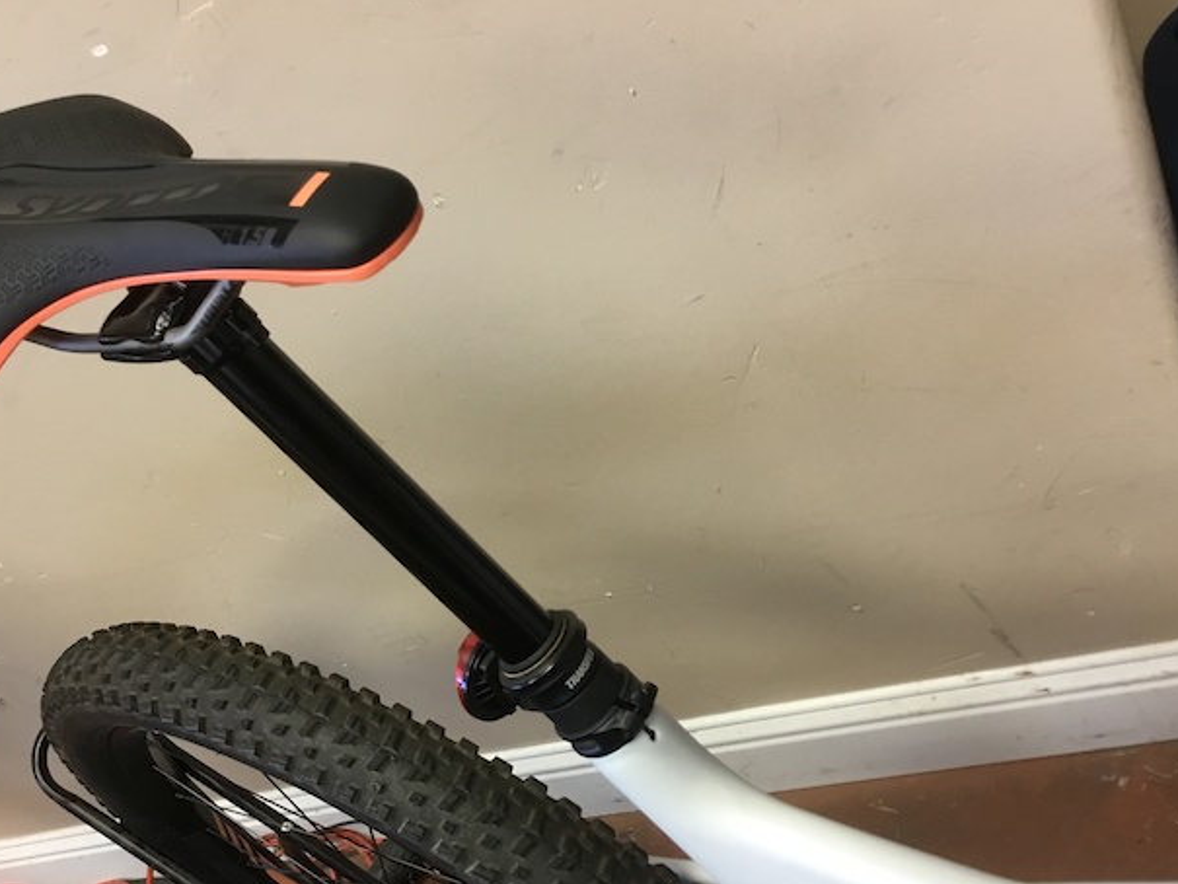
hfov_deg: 45.7
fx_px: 1396
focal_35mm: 41
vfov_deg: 34.9
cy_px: 565
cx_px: 534
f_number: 2.4
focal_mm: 3.3
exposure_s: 1/30
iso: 80
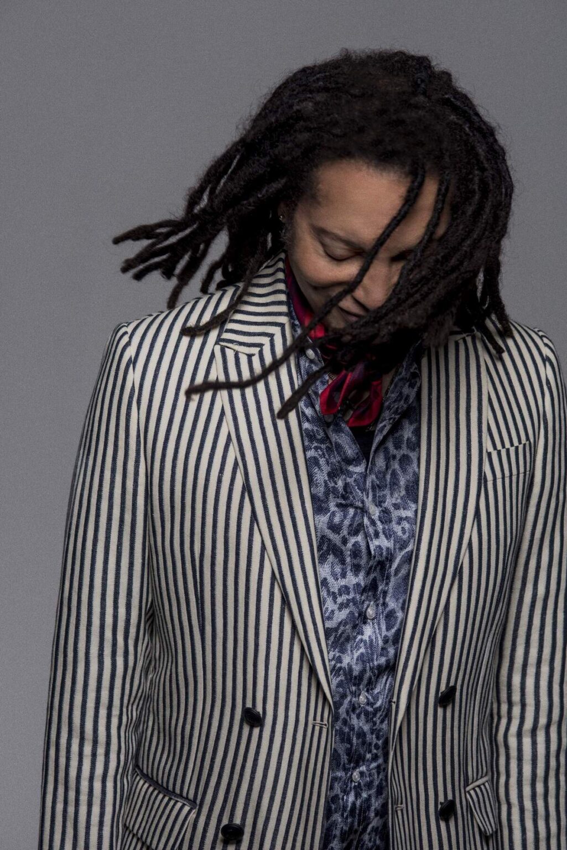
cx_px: 284
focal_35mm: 105
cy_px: 425
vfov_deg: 19.5
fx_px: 2479
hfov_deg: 13.0
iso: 64
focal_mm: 105
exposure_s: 1/160
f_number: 4.5
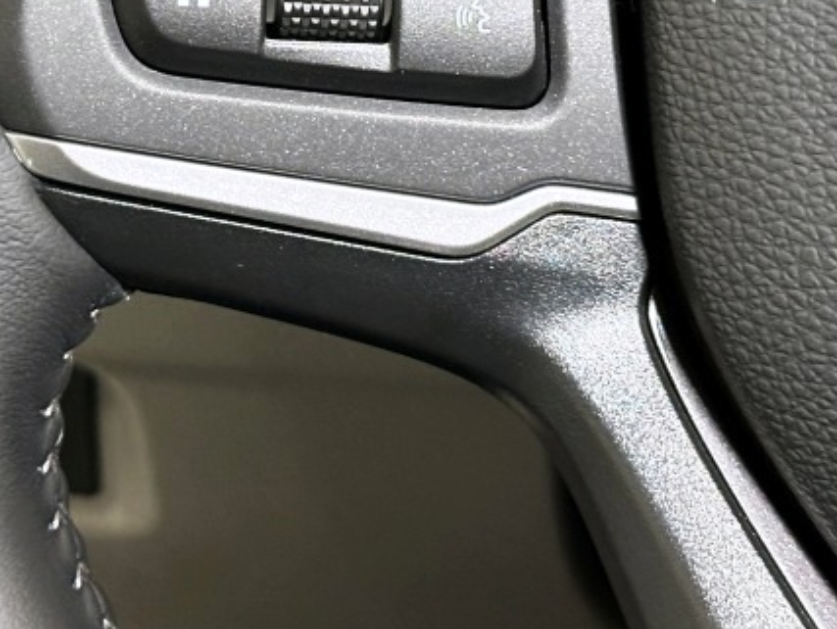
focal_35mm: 115
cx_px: 235
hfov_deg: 17.0
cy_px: -84
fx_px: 2783
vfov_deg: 12.6
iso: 500
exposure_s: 1/40
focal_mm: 6.86
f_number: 1.78
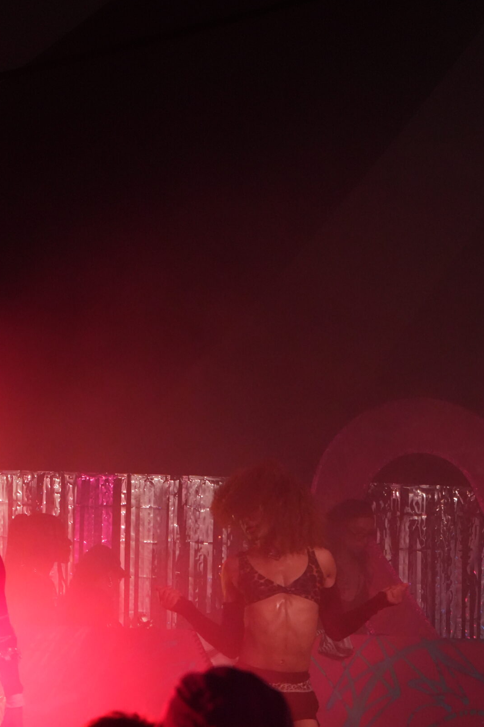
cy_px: 524
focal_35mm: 111
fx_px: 2238
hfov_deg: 12.3
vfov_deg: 18.3
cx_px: 162
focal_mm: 70
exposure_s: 1/160
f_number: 5.6
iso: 8000
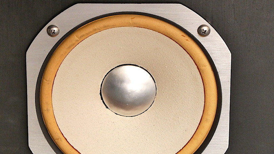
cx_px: 119
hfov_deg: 12.4
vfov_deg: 7.0
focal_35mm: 174
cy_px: 92
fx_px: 1264
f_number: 5.6
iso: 400
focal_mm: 24.2
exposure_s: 1/20
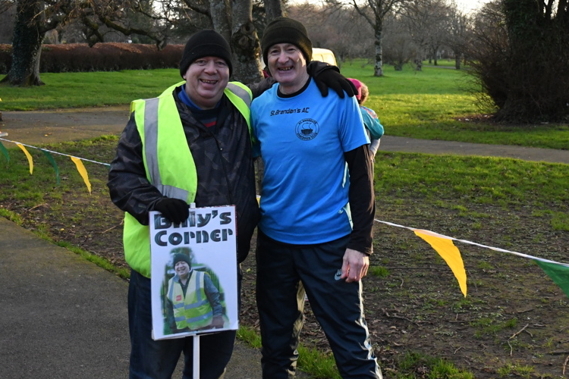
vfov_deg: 41.1
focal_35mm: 32
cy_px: 190
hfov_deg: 58.7
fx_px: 506
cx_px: 277
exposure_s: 1/2500
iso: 2500
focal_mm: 20
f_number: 3.2
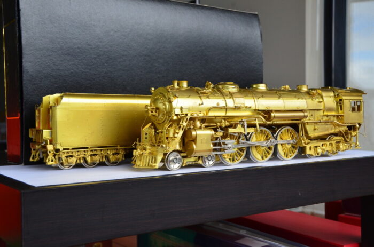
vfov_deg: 27.9
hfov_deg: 41.2
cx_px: 187
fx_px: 497
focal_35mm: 48
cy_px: 124
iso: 400
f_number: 10
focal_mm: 32
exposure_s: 1/200
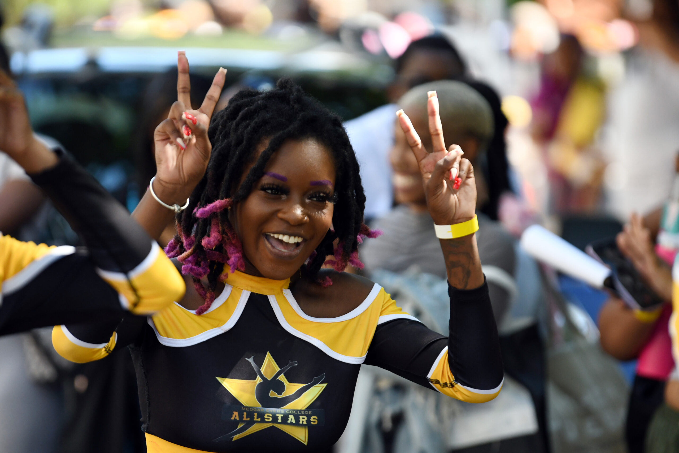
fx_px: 4942
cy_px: 226
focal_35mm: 262
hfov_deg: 7.9
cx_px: 340
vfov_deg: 5.2
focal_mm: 175
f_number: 2.8
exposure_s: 1/1600
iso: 1000
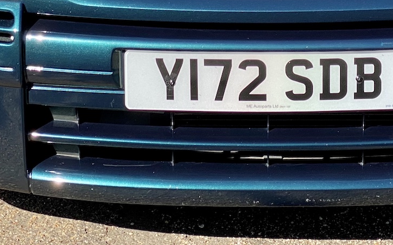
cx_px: 264
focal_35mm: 151
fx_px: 1617
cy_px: -143
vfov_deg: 8.5
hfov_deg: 13.8
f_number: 2
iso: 20
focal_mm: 6
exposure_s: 1/545
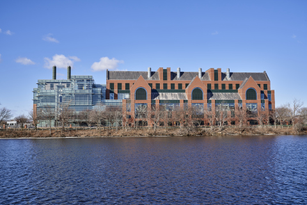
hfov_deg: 54.4
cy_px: 102
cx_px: 154
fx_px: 298
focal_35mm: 35
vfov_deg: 37.9
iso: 100
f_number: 11
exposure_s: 1/50
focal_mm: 35
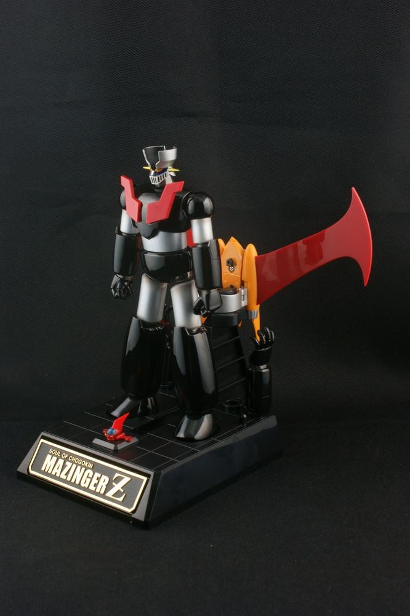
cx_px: 205
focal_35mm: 60
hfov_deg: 22.6
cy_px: 308
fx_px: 1026
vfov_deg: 33.4
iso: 100
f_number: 14
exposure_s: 1/60
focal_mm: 40
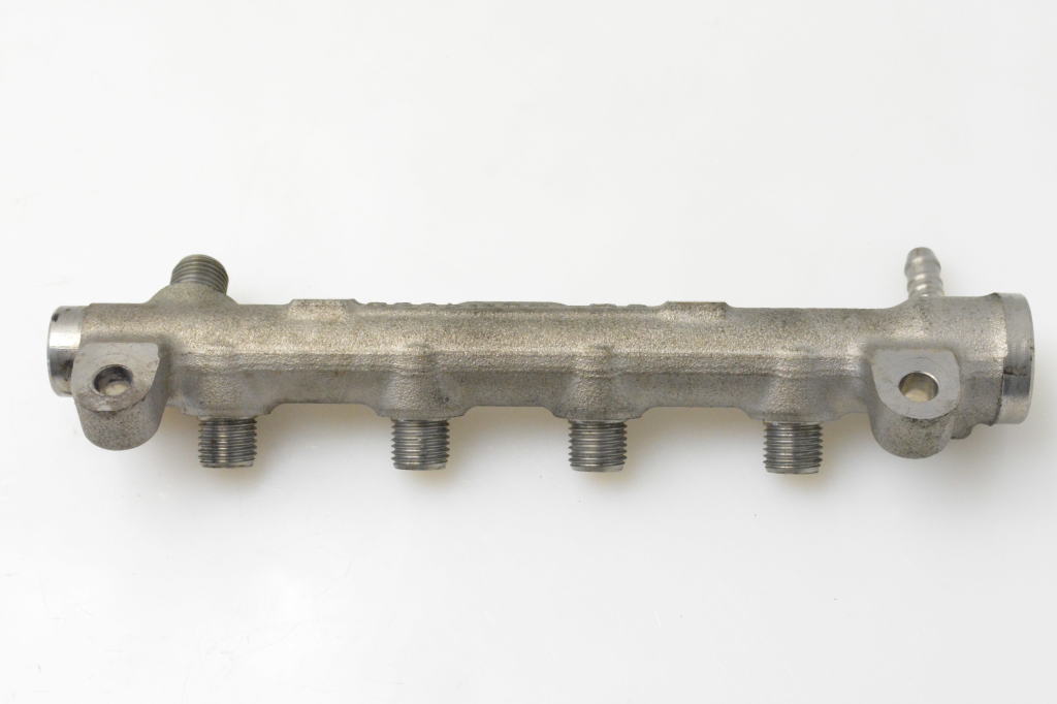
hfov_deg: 28.1
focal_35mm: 72
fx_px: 2113
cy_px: 352
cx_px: 528
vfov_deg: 18.9
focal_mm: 48
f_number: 9
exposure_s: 1/320
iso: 6400
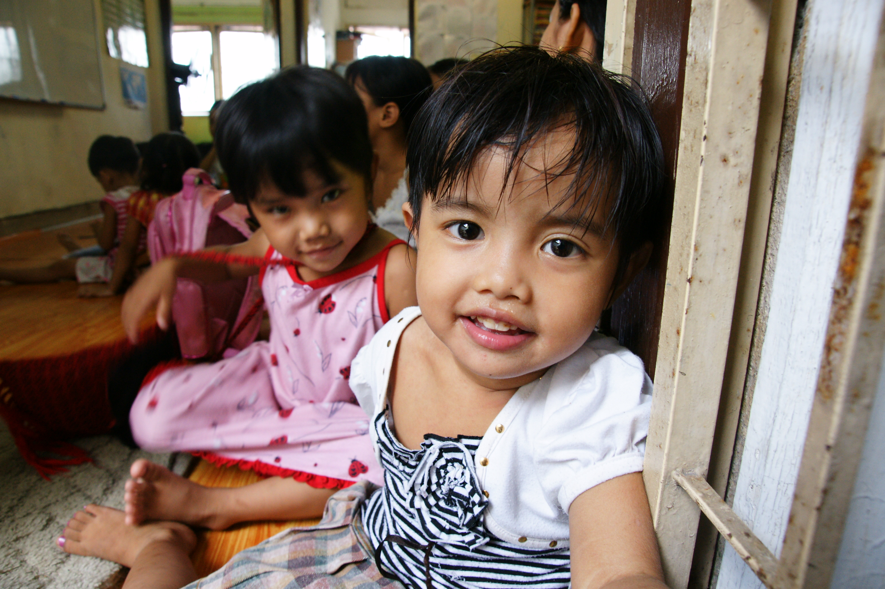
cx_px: 442
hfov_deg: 73.8
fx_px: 589
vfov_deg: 53.1
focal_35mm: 24
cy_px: 294
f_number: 5
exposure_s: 1/40
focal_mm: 16
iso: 800
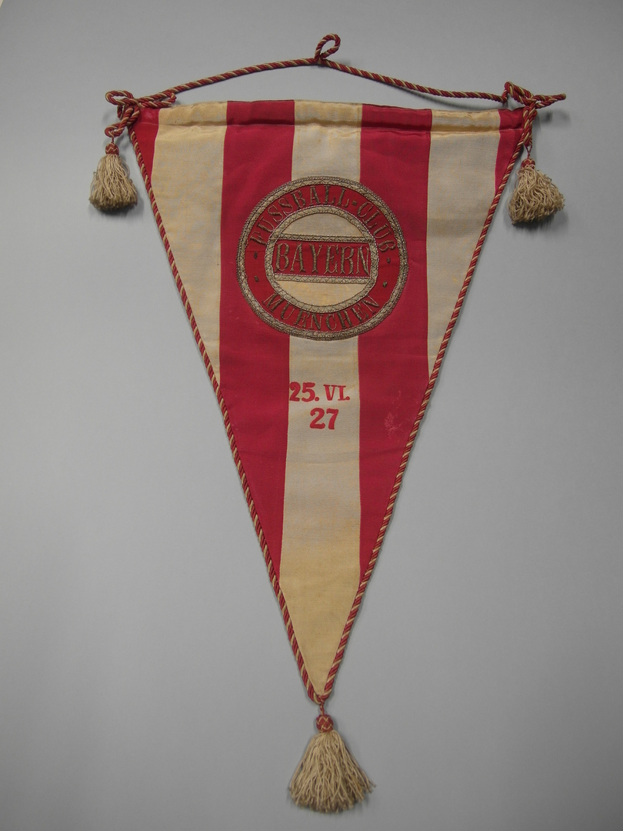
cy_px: 416
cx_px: 312
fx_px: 576
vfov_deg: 71.6
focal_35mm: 24
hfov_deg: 56.8
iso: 100
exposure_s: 1/60
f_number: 1.8
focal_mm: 5.2
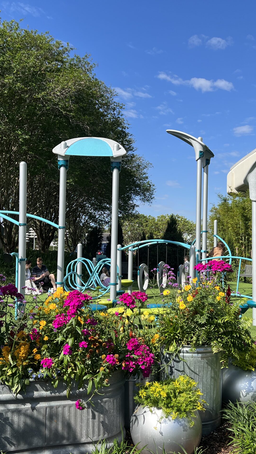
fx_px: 459
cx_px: 132
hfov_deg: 31.2
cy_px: 226
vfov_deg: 52.8
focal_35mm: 38
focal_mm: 5.7
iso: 50
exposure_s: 1/2994
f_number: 1.5
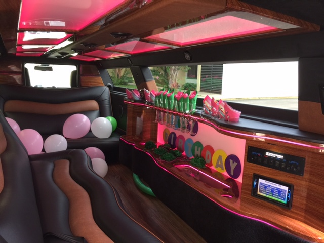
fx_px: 271
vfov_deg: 48.2
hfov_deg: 61.7
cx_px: 162
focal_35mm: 29
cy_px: 122
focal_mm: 4.15
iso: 32
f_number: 2.2
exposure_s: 1/15
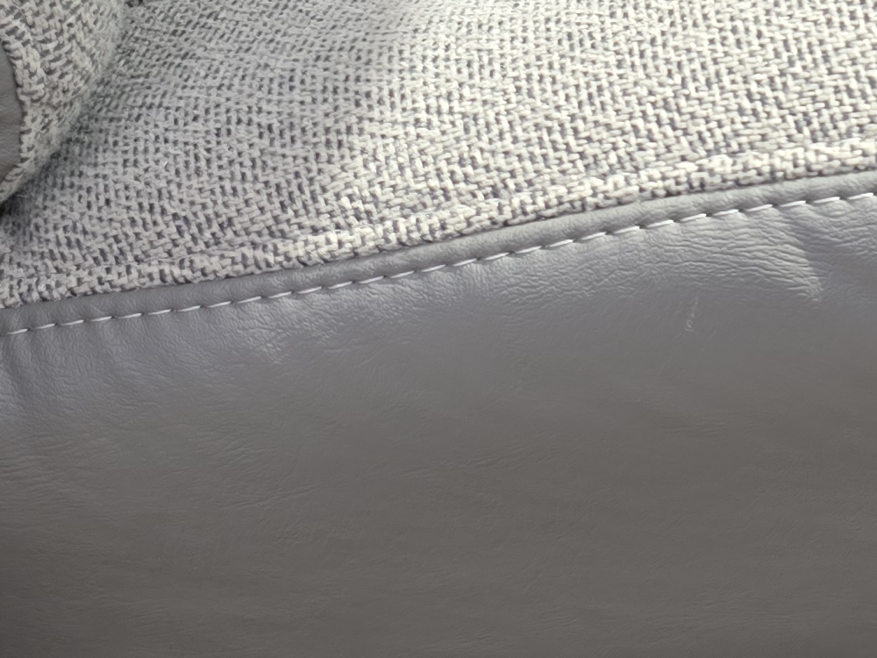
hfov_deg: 20.8
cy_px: -504
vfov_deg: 14.3
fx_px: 2331
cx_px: 826
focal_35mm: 92
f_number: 1.7
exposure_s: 1/180
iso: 16
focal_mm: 6.3
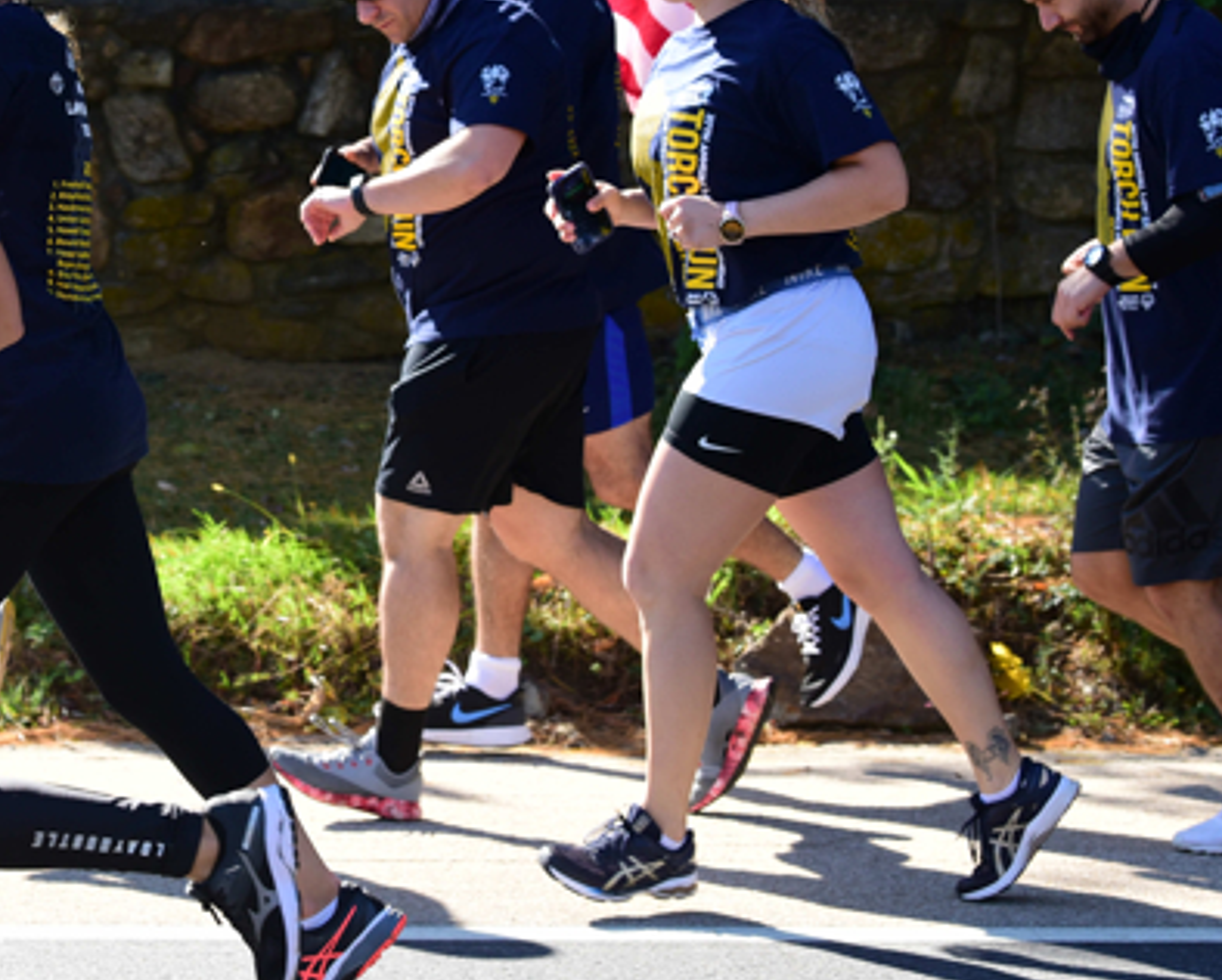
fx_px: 4634
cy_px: 290
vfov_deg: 12.1
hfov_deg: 14.9
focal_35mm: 128
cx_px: 208
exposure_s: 1/500
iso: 500
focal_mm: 70
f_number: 5.6
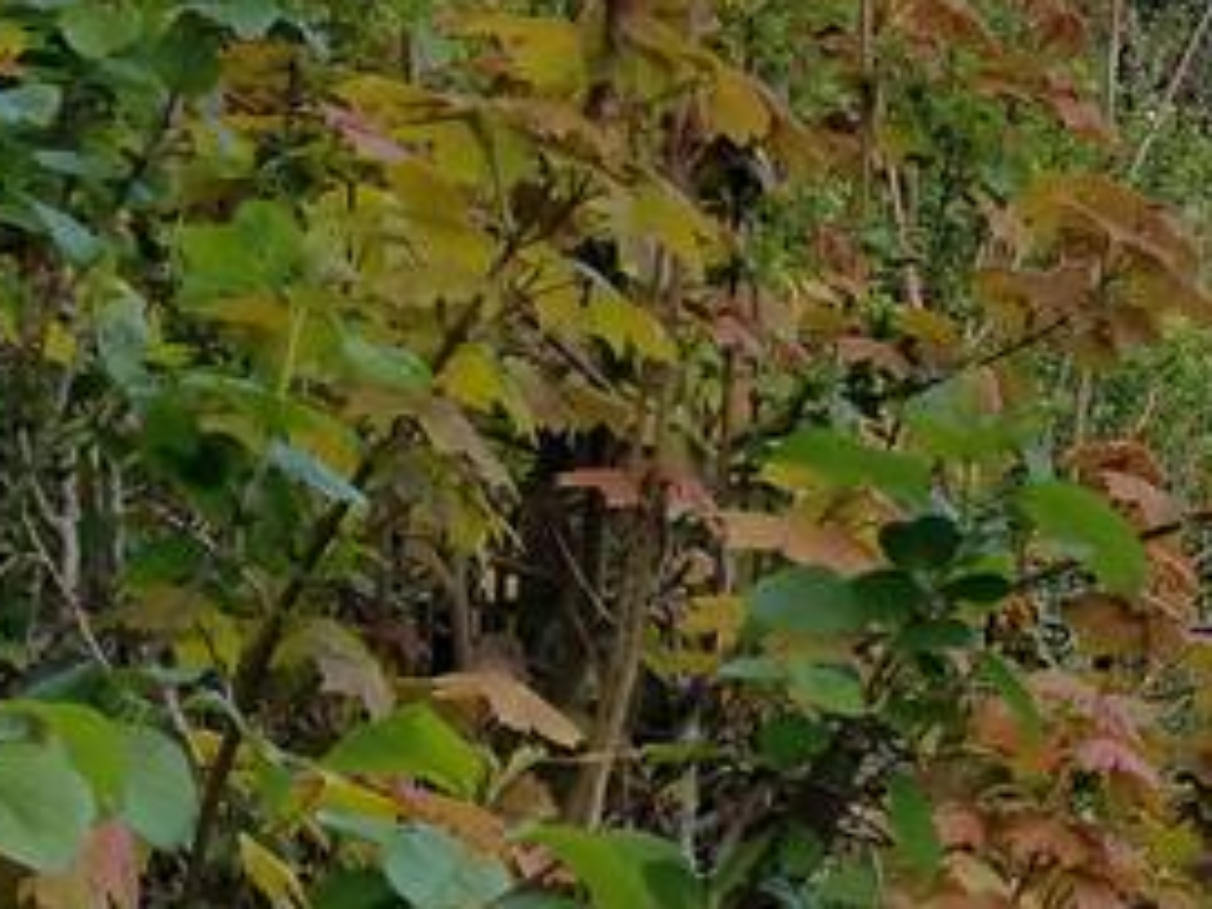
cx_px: 2143
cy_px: 272
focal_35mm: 98
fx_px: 3431
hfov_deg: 16.8
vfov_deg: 15.0
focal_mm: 4.2
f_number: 1.7
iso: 50
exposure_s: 1/900
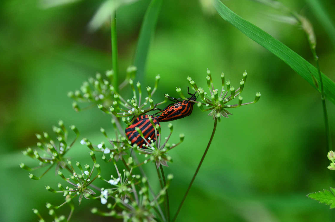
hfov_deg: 14.5
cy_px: 110
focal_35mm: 142
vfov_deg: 9.6
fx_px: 1319
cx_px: 172
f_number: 5.3
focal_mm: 90
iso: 250
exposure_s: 1/320
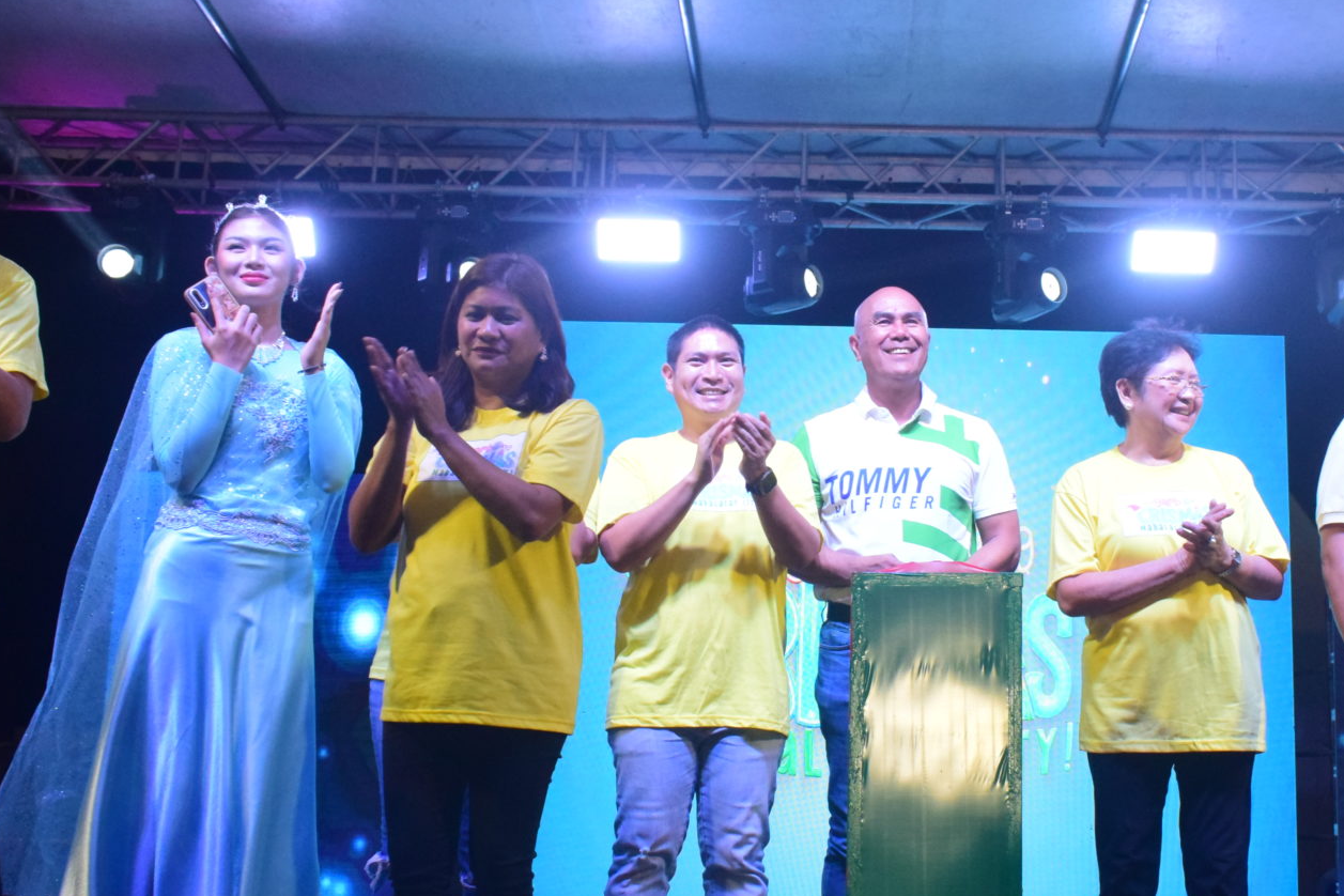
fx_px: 1643
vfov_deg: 30.4
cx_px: 846
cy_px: 537
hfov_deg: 44.1
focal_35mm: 44
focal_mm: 18
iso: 2500
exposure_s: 1/250
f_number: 8
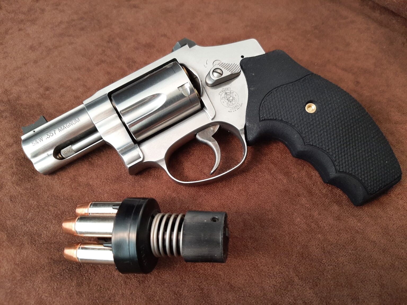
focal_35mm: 26
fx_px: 306
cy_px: 152
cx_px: 204
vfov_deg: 53.1
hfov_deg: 67.3
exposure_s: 1/60
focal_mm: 3.93
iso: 200
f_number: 1.7
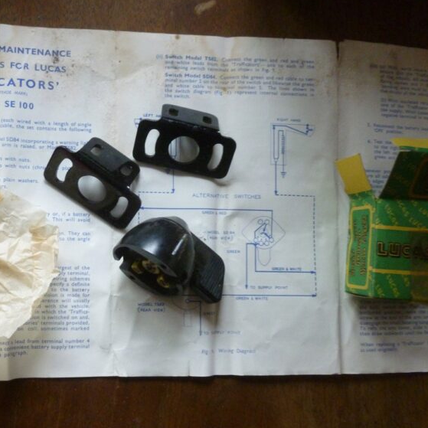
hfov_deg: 47.9
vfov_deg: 48.5
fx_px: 476
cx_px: 157
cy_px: 214
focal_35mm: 34
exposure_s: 1/8
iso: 400
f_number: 3.3
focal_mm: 5
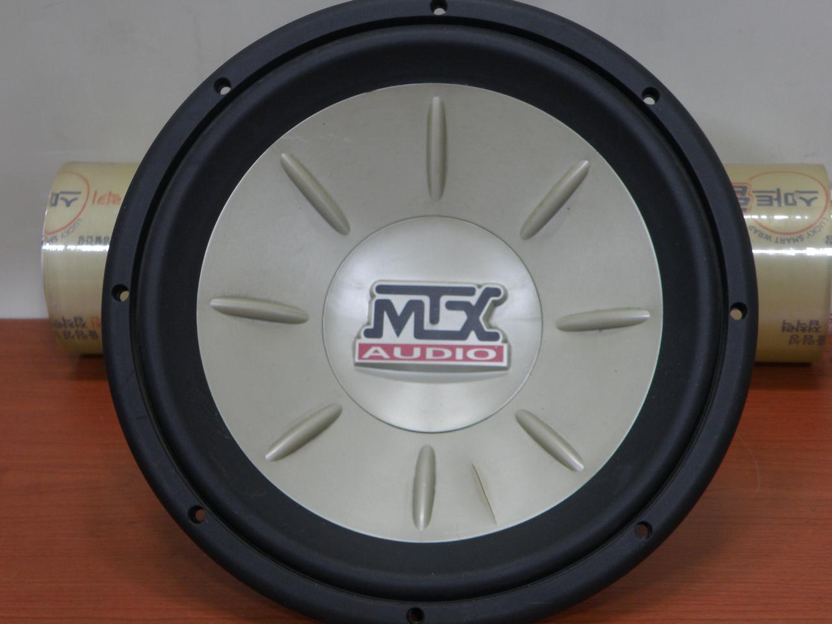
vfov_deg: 20.2
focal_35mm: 73
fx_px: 1755
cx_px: 416
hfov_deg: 26.7
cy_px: 312
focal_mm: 13
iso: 125
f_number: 3.8
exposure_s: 1/13
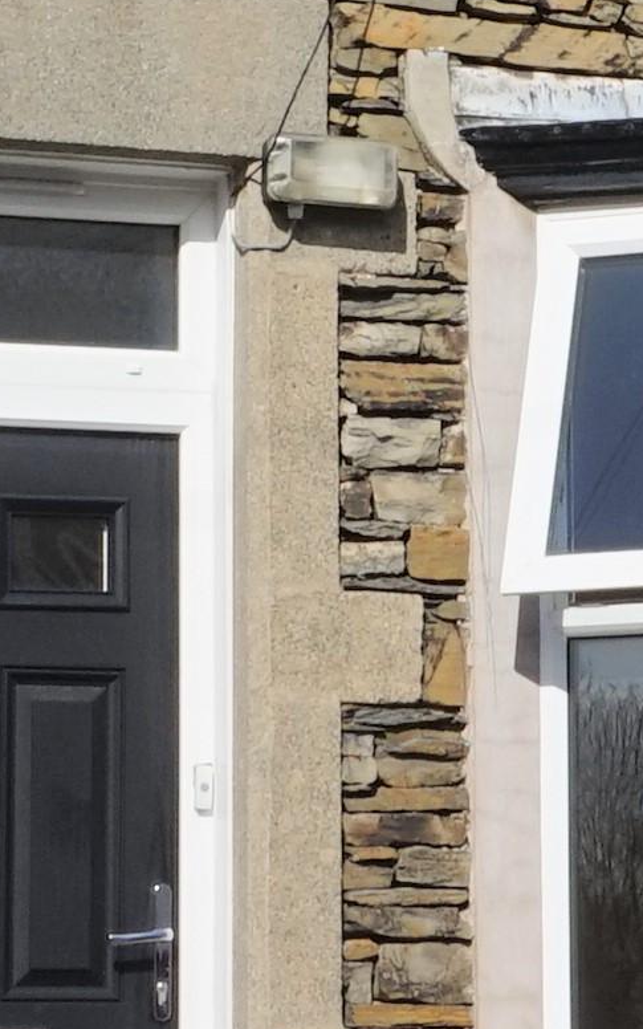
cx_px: 593
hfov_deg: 7.6
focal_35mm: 172
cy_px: 142
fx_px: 4823
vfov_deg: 12.1
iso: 100
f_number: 14
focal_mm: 16
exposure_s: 1/160
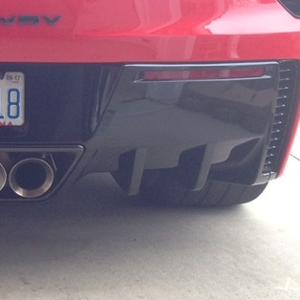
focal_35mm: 95
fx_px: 931
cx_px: -8
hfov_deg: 17.8
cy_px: 155
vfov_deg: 18.3
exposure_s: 1/20
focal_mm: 4.12
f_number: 2.4
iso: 64
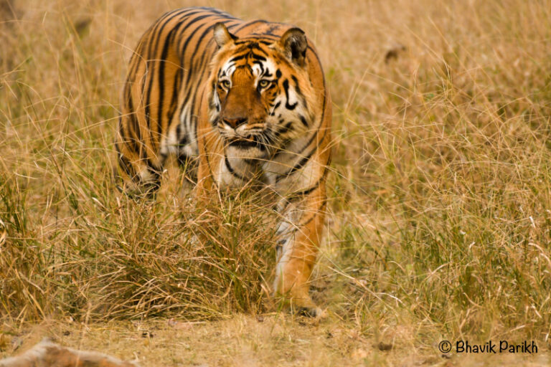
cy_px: 184
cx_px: 276
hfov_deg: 2.7
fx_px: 11478
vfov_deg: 1.8
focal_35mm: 750
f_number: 5.6
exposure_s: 1/40
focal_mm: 500
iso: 640
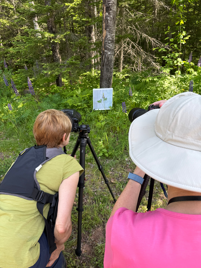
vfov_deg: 71.6
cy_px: 134
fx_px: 186
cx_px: 100
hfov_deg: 56.8
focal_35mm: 24
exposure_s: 1/419
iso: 80
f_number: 1.78
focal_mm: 6.76
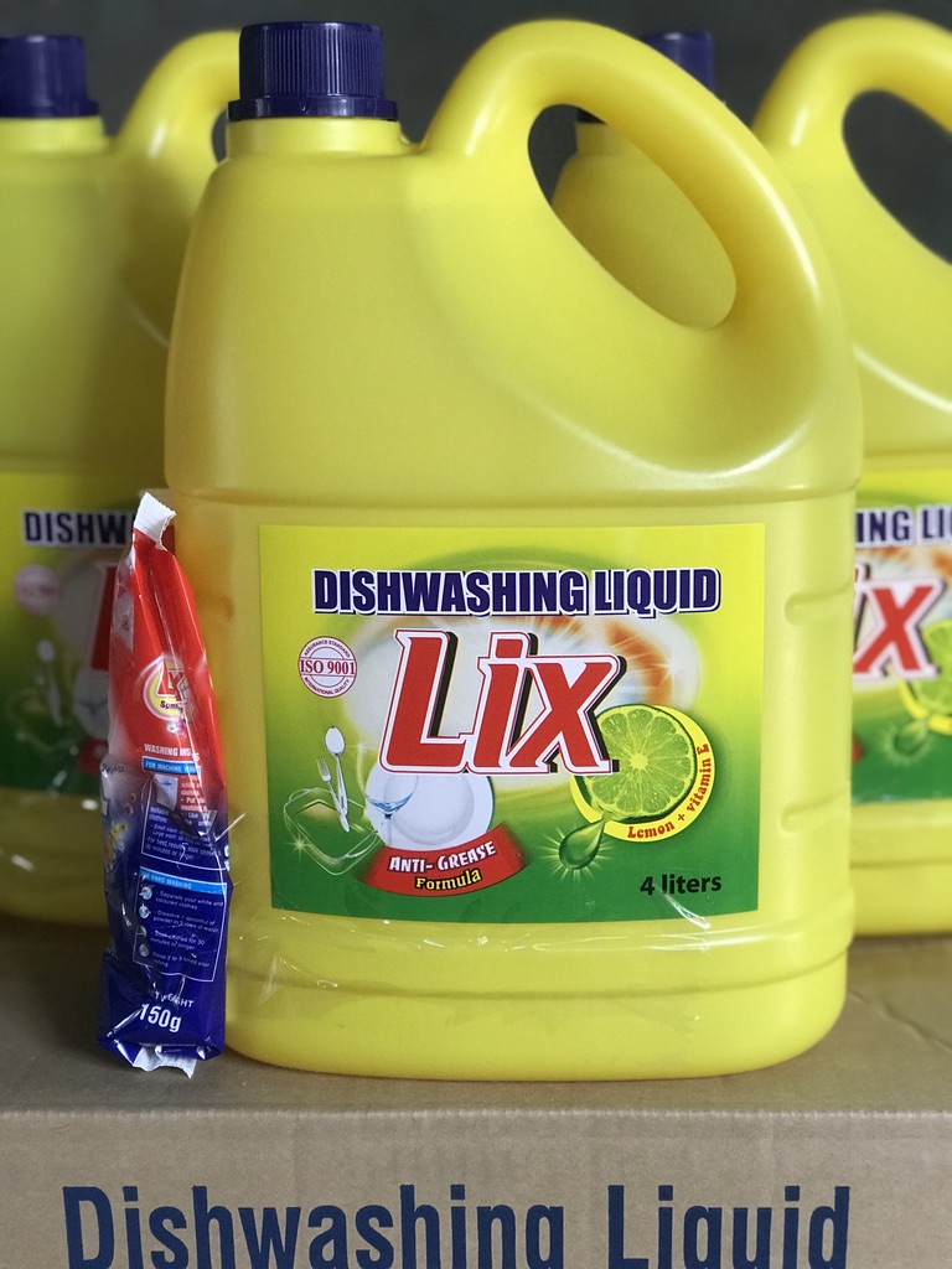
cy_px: 634
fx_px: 2090
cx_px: 476
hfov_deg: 25.7
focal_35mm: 57
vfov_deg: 33.8
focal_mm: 6.6
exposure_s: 1/60
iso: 100
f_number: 2.8
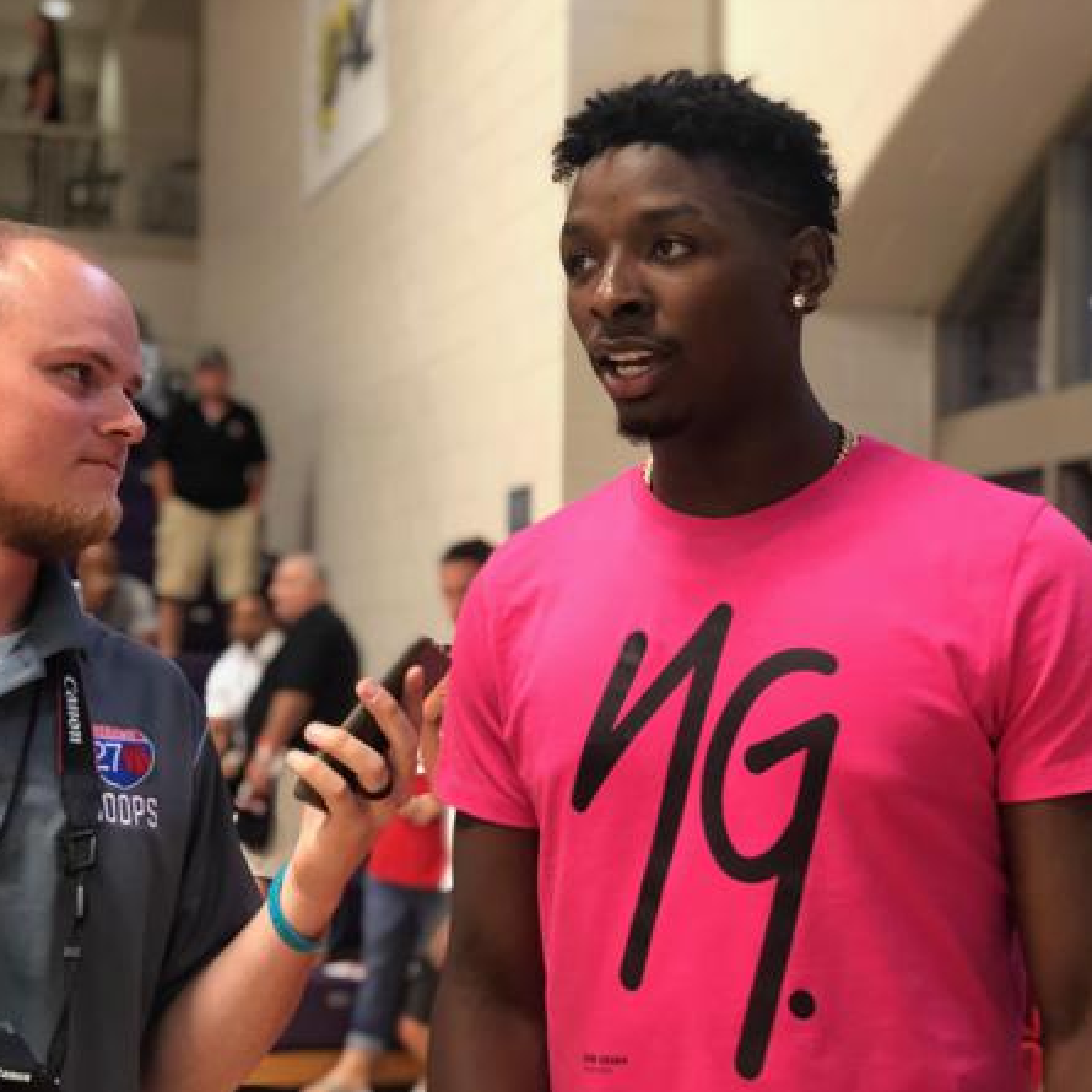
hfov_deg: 27.6
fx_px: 2213
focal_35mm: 62
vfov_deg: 27.7
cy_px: 542
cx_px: 407
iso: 125
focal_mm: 6
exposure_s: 1/30
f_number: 2.4
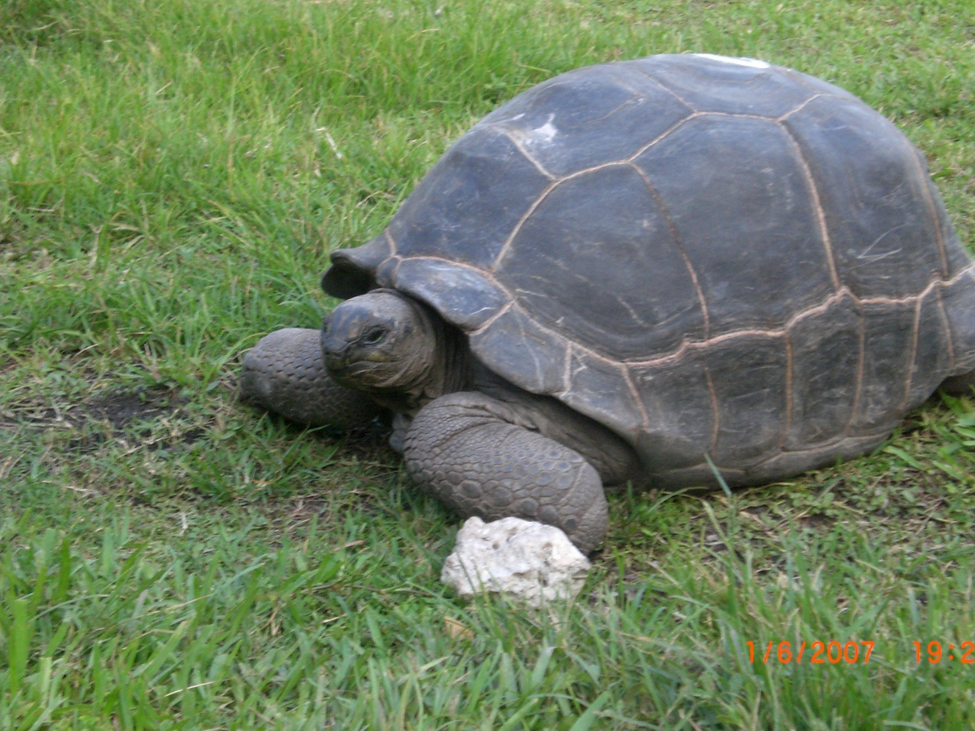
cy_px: 335
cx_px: 524
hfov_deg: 23.8
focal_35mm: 82
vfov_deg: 18.0
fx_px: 2309
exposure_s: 1/100
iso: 200
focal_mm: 12.47
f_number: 4.5
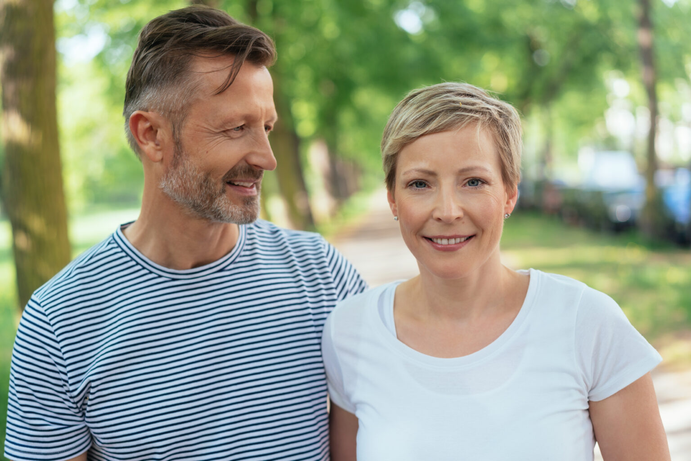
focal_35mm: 55
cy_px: 230
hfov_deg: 36.2
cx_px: 346
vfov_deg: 24.6
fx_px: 1056
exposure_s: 1/250
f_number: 2.5
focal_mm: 55
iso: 125
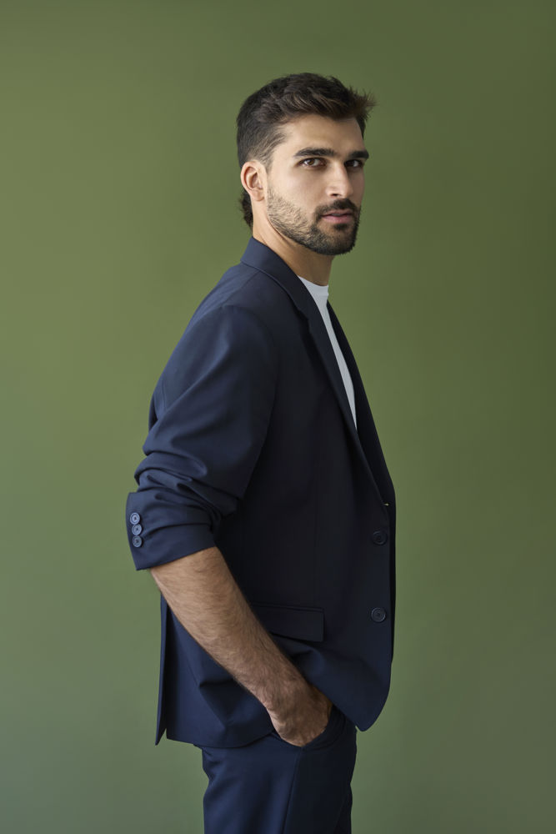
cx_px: 278
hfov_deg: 27.0
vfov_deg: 39.6
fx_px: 1158
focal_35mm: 50
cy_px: 417
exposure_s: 1/160
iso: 500
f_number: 3.2
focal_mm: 50
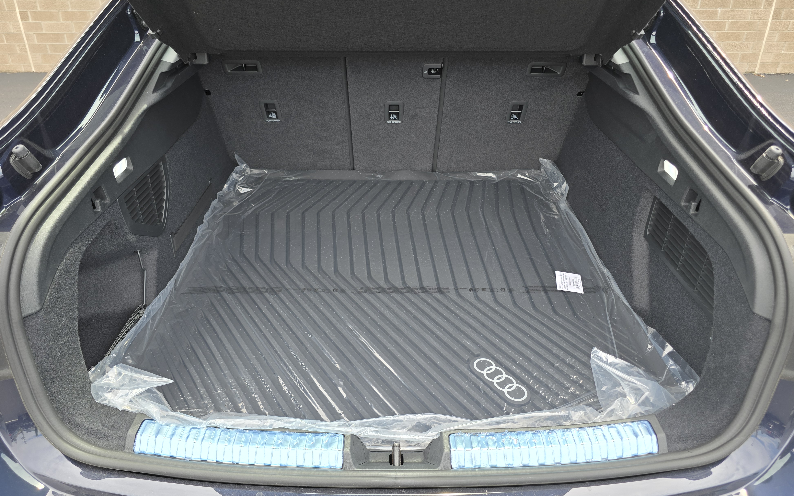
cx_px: 394
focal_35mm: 25
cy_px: 221
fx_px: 541
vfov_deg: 49.2
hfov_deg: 72.5
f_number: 1.7
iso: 16
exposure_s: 1/180
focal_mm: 6.3
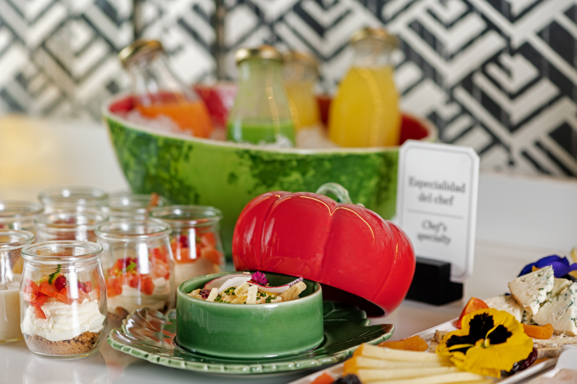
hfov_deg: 19.5
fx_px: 1683
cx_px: 288
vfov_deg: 13.0
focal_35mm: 105
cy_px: 192
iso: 64
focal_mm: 105
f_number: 4.5
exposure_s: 1/40
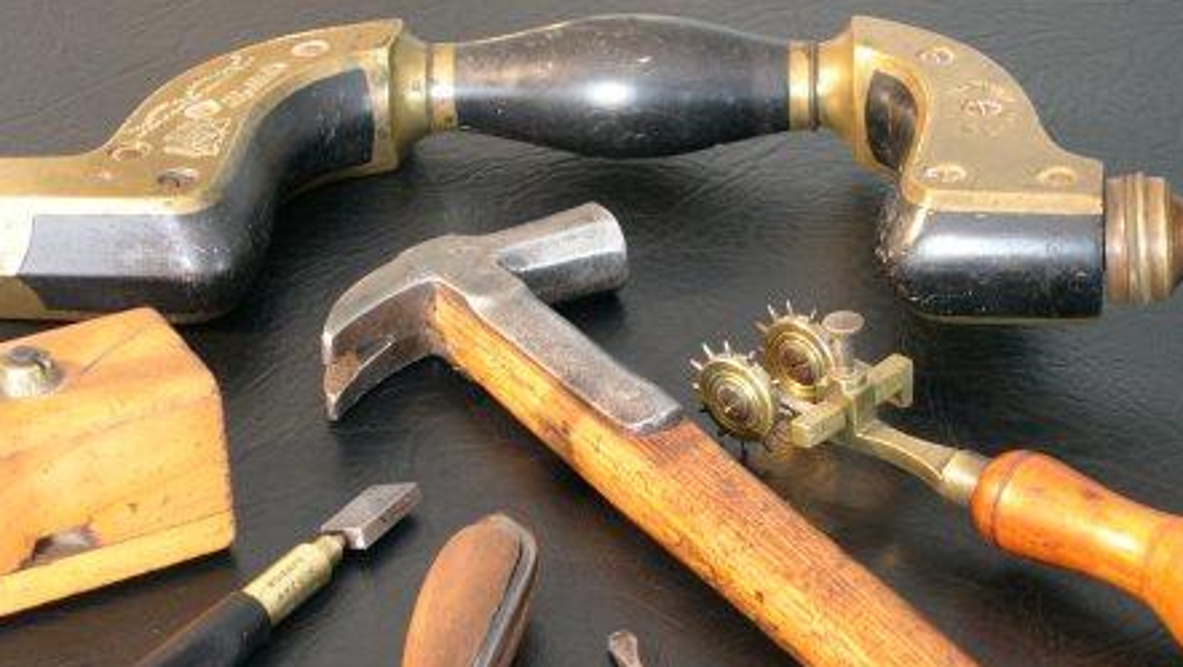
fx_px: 3012
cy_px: 396
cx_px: 594
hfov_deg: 22.2
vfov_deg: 12.6
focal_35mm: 96
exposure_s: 1/1.2
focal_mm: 18.4
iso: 400
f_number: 4.4
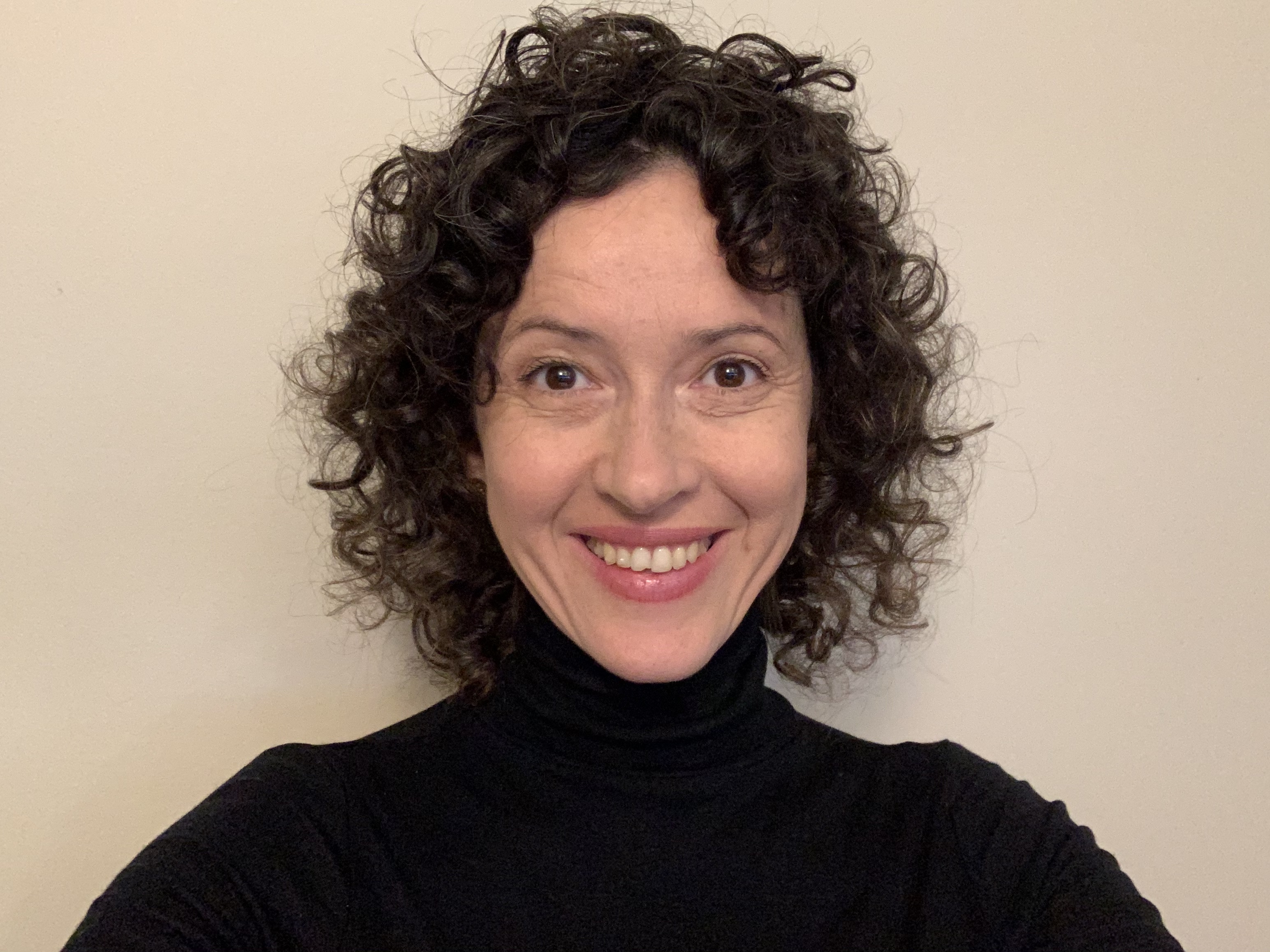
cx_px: 635
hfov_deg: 56.8
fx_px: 1174
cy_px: 476
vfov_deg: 44.2
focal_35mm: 32
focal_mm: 2.87
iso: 320
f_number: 2.2
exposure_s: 1/25
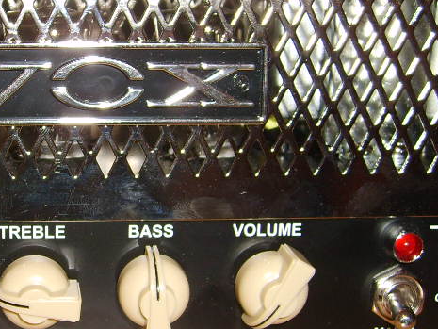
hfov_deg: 24.9
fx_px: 975
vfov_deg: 19.1
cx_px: 83
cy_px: 172
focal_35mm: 77
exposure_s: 1/45
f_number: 2.8
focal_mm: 5.8
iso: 100
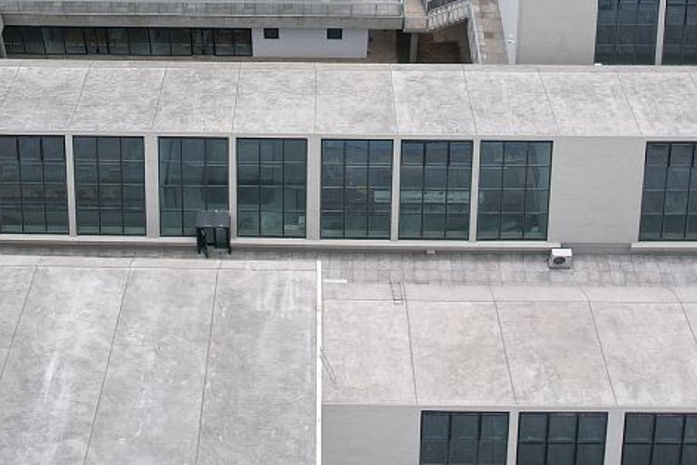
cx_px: 293
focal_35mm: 56
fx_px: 1084
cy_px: -92
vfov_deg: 22.3
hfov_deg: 35.6
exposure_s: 1/1250
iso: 100
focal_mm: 8.38
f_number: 2.8
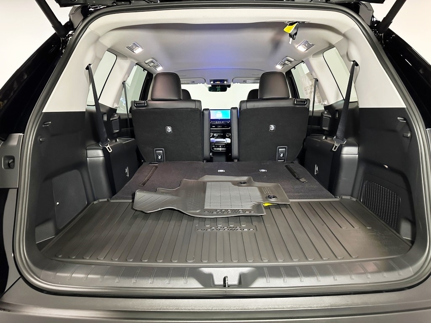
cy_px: 162
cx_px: 216
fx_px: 299
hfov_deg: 71.6
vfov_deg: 56.8
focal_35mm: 24
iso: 1000
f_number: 1.78
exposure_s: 1/40
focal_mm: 6.86
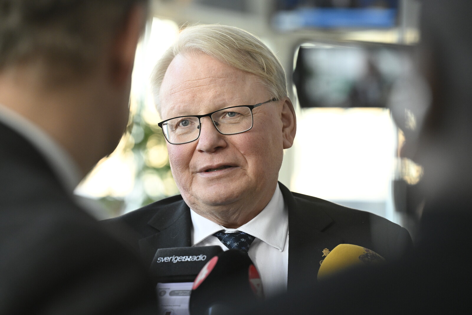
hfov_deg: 16.4
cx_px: 236
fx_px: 1639
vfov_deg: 11.0
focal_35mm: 125
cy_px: 158
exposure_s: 1/800
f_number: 4
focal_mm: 125
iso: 3200
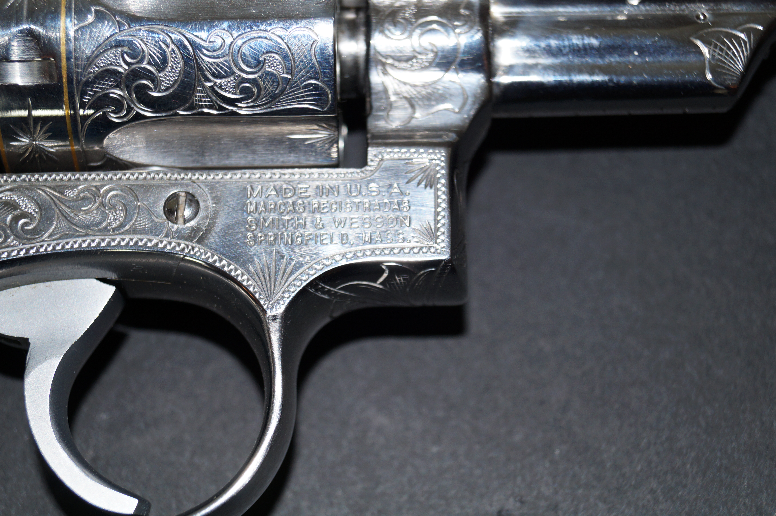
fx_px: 1777
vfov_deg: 16.5
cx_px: 388
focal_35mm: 82
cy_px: 258
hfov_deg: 24.6
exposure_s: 1/80
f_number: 5.6
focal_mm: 55
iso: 200
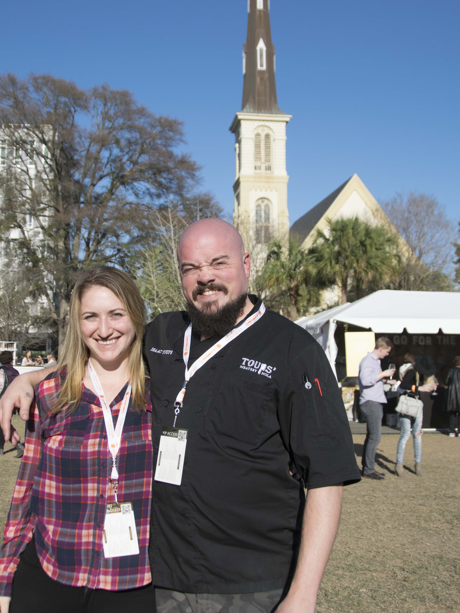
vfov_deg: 47.9
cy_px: 307
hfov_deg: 36.8
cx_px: 206
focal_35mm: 39
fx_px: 691
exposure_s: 1/3200
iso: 200
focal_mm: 18
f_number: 3.5
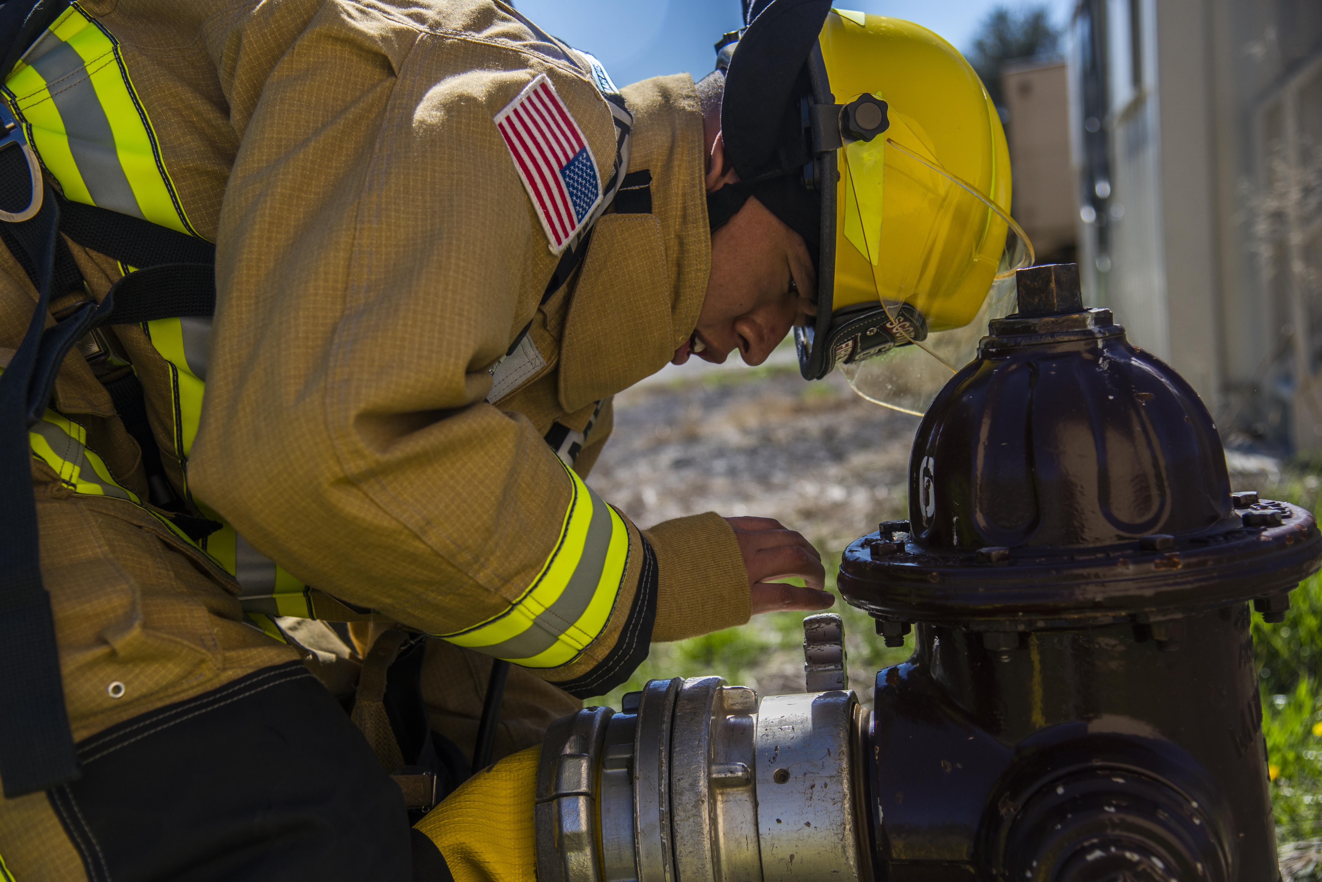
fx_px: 1910
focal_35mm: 52
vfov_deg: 26.0
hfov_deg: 38.2
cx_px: 661
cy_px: 441
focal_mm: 52
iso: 200
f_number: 4.5
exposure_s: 1/2000
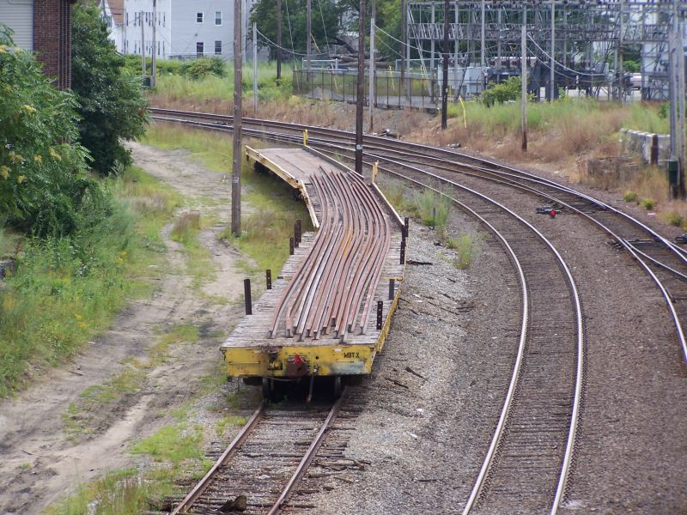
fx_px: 3354
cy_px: 258
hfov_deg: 11.7
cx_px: 344
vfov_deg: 8.8
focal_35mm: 169
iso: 80
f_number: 3.2
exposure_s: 1/750
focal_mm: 28
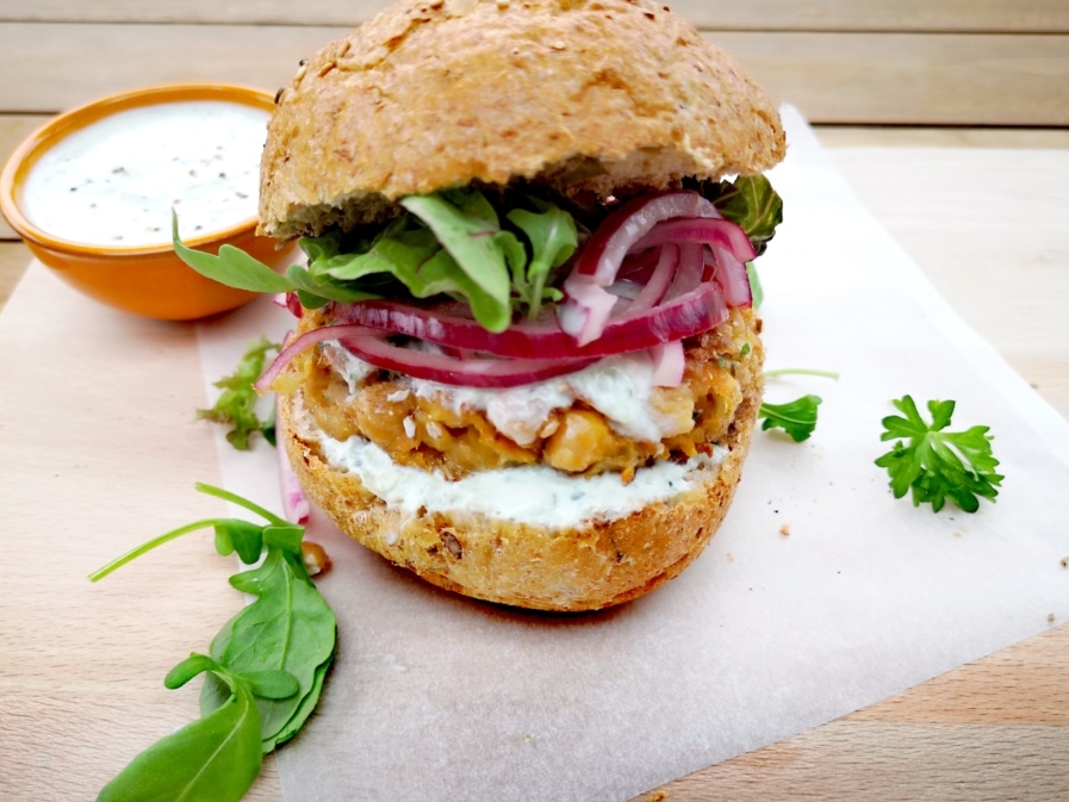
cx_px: 527
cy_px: 403
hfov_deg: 58.3
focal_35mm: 31
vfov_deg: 45.5
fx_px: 957
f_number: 1.8
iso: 100
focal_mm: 5.58
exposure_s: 1/60
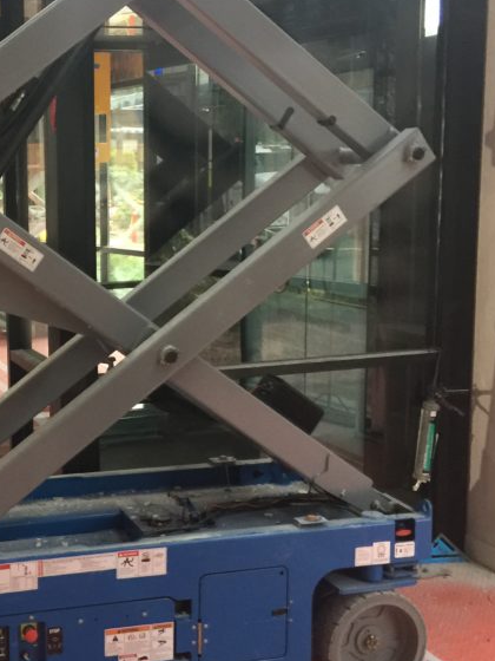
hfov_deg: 26.7
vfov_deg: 36.2
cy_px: 332
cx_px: 66
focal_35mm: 53
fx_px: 1011
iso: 100
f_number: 2.2
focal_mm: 4.15
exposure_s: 1/15
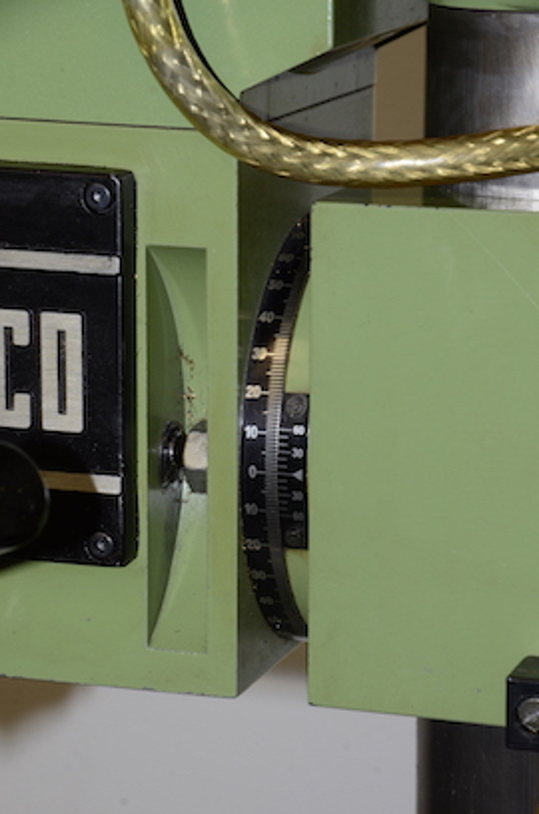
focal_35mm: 158
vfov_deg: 13.1
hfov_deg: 8.7
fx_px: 3555
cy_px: 407
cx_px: 270
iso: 800
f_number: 13
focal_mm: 105
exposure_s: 1/60
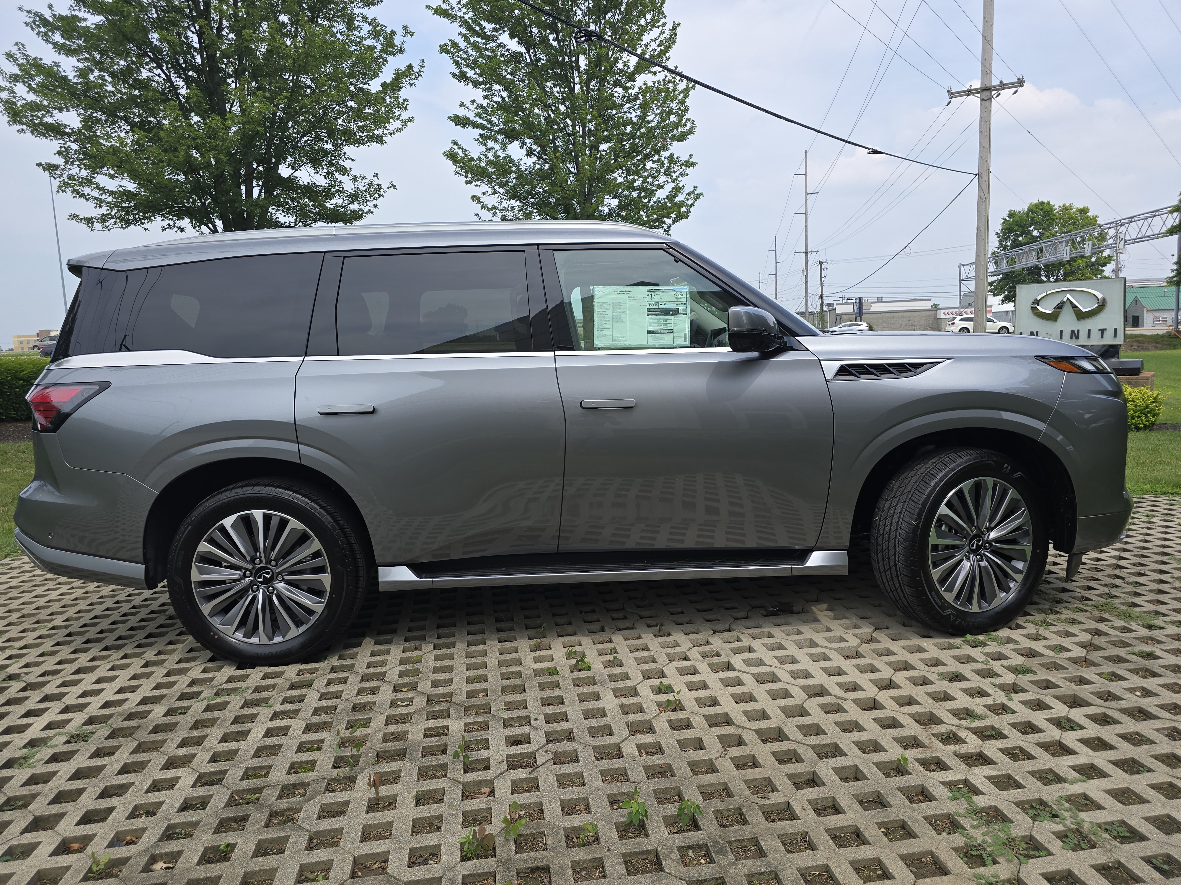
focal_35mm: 23
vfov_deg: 58.9
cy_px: 442
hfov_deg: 73.9
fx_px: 785
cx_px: 590
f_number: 1.7
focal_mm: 6.3
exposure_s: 1/532
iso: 12
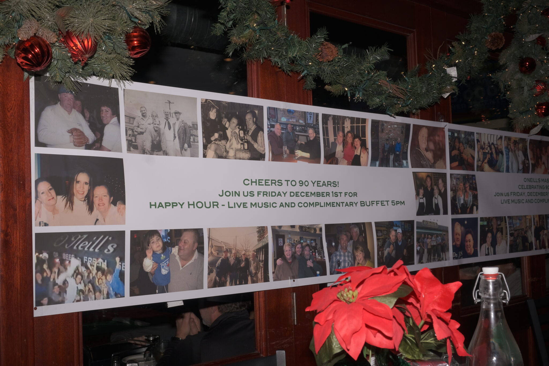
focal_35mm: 40
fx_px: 610
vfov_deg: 33.4
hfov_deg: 48.5
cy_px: 183
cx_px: 274
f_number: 10
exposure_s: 1/250
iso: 200
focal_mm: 26.5
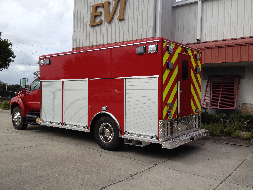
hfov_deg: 52.6
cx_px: 126
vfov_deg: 40.7
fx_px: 256
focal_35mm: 35
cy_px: 95
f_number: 2.4
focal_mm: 4.28
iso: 50
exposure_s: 1/1672
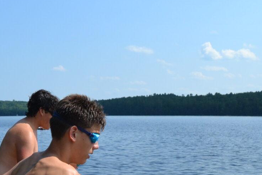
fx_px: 546
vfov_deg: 17.0
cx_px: 168
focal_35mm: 75
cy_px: 233
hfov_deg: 26.9
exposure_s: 1/1600
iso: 400
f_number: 6.3
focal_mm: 18
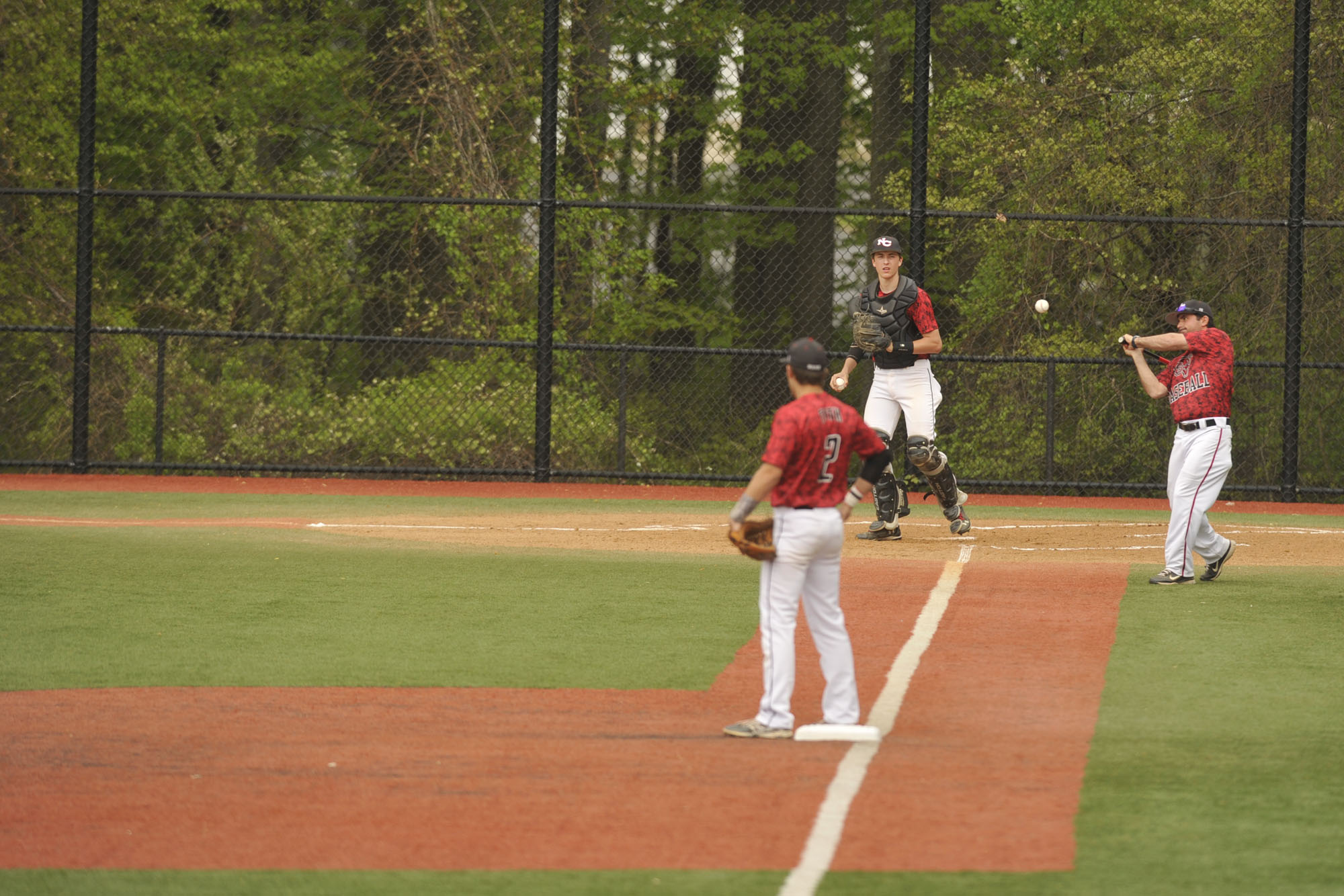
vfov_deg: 3.4
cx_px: 672
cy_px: 448
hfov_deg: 5.2
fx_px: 14934
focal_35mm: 400
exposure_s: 1/1250
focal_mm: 400
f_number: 5.6
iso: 400
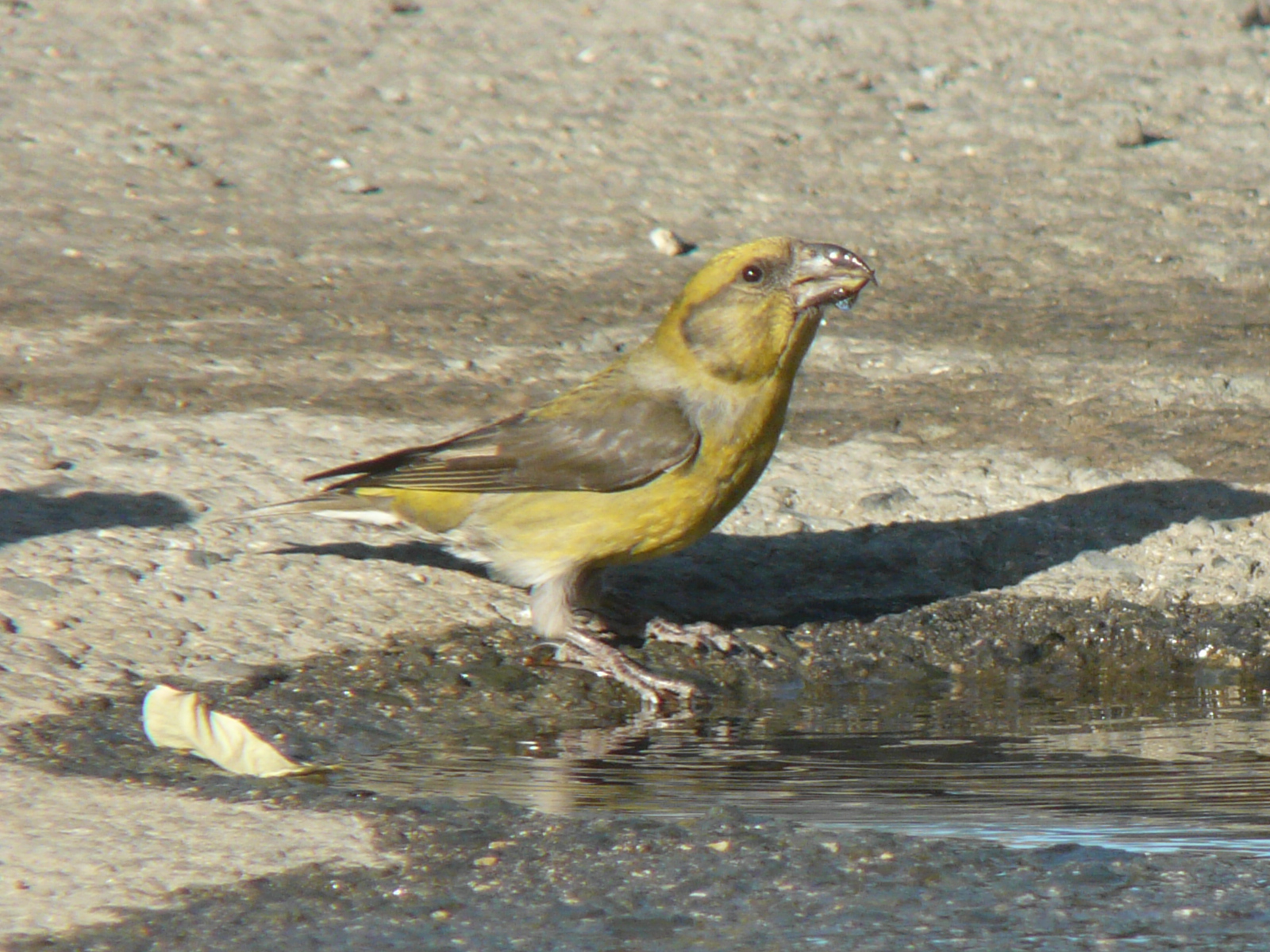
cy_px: 476
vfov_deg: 3.0
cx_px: 635
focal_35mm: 504
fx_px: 18491
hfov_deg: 3.9
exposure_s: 1/500
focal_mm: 82.8
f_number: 5.6
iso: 160
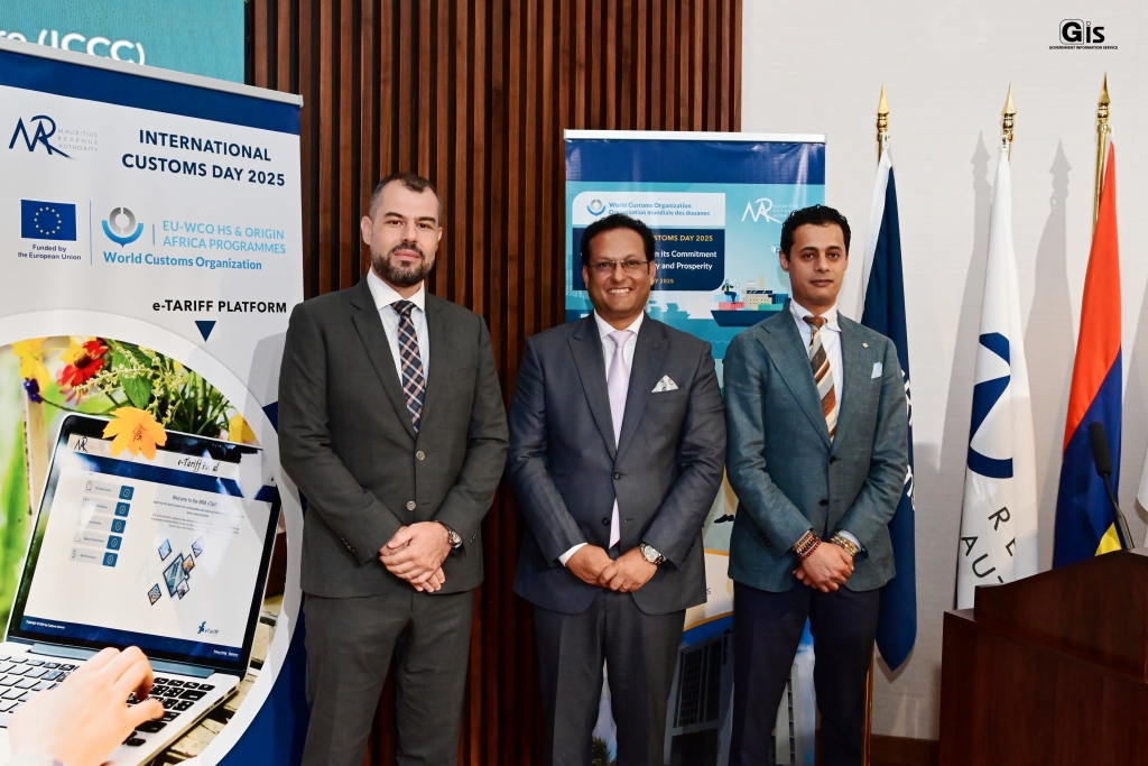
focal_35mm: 32
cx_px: 574
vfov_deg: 41.1
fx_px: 1021
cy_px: 383
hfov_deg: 58.7
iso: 6400
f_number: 11
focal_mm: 32
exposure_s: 1/200
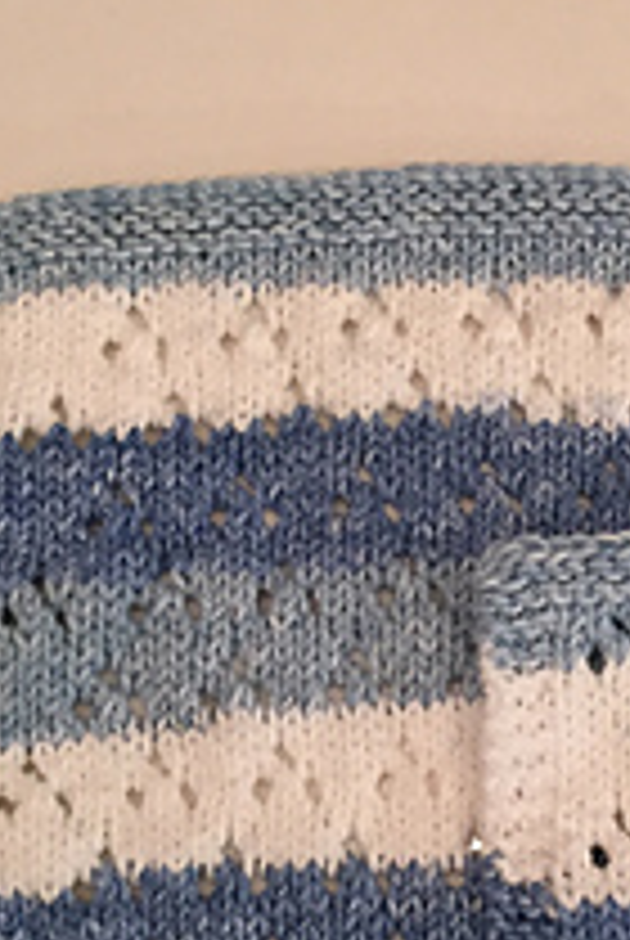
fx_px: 1884
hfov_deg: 18.8
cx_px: 502
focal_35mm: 72
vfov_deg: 28.0
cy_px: 535
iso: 200
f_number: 2.2
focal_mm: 4.15
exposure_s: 1/30
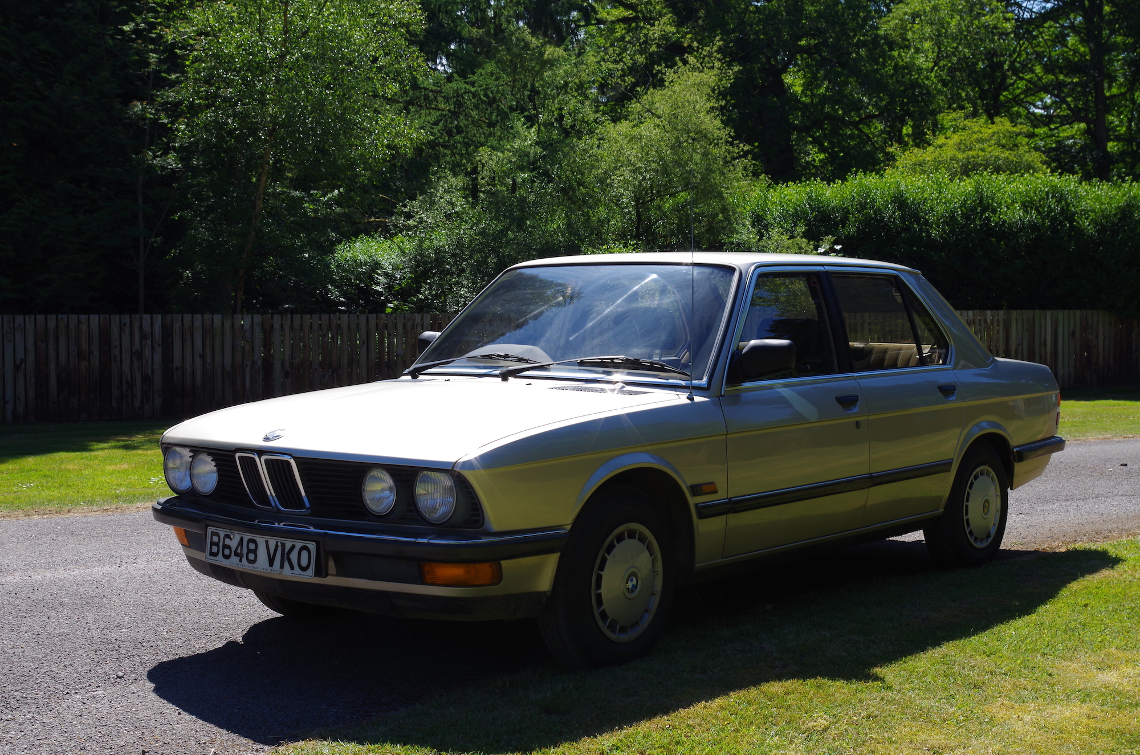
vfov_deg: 25.9
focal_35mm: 52
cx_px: 570
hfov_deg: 38.3
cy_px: 378
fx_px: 1643
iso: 100
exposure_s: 1/80
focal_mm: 35
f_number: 11
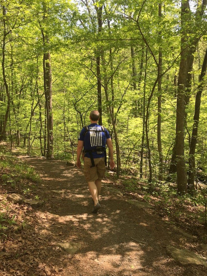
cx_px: 104
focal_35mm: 29
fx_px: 231
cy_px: 138
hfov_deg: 48.2
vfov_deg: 61.7
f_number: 2.2
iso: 32
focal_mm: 4.15
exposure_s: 1/384
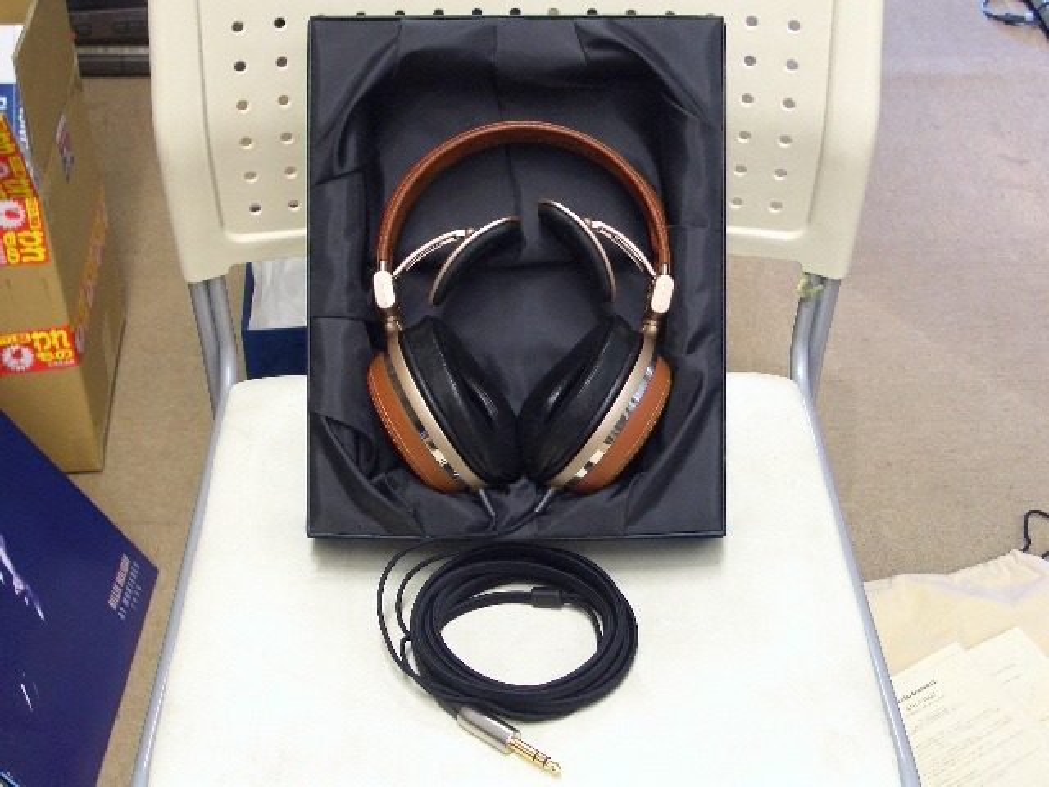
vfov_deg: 29.7
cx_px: 524
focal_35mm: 49
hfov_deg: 38.9
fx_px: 1485
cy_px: 394
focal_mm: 8.2
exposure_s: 1/8
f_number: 3.1
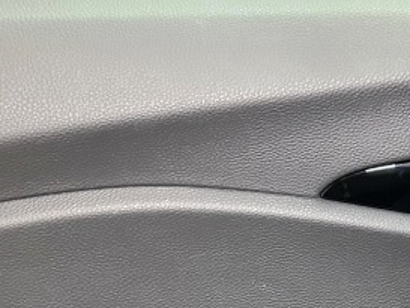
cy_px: 446
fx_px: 1066
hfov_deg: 20.7
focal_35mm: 90
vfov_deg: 15.3
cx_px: 454
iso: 1000
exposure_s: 1/40
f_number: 1.78
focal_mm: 6.86
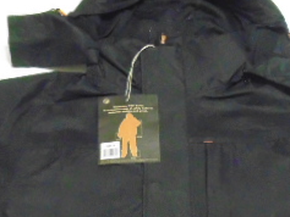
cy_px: 268
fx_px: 612
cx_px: 152
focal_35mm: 73
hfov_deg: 26.7
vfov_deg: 18.9
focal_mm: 4.8
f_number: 3.2
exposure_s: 1/20
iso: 800
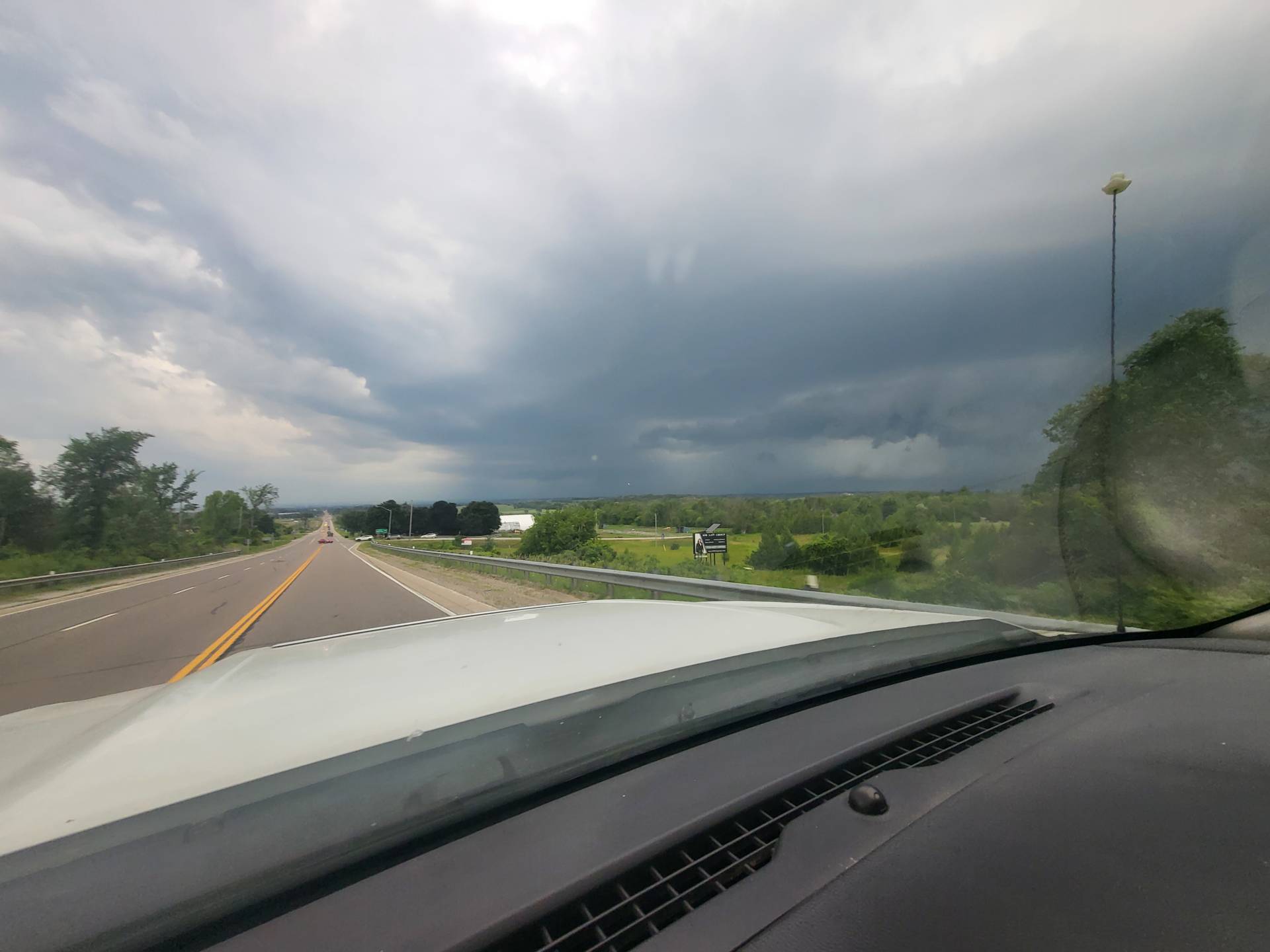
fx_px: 477
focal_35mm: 13
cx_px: 635
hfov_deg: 106.2
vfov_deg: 89.9
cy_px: 476
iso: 32
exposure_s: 1/178
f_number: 2.2
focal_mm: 1.74
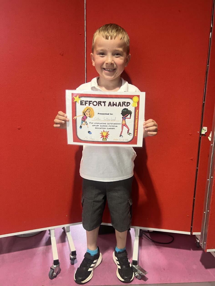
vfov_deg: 67.3
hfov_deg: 53.1
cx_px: 108
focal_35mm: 26
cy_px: 143
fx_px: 215
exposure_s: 1/50
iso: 125
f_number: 1.5
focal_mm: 5.7
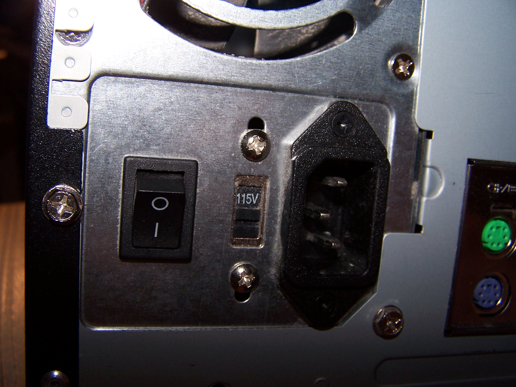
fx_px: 566
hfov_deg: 49.0
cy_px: 194
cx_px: 258
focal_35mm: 38
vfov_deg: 37.7
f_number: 2.8
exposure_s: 1/60
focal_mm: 6.3
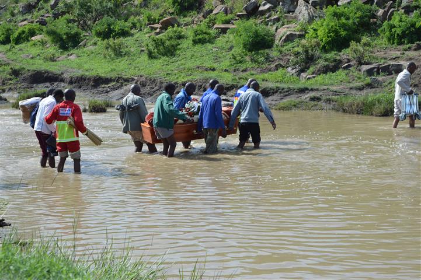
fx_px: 964
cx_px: 210
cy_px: 140
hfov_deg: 24.6
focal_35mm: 82
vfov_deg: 16.5
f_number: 7.1
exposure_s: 1/200
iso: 100
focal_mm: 55
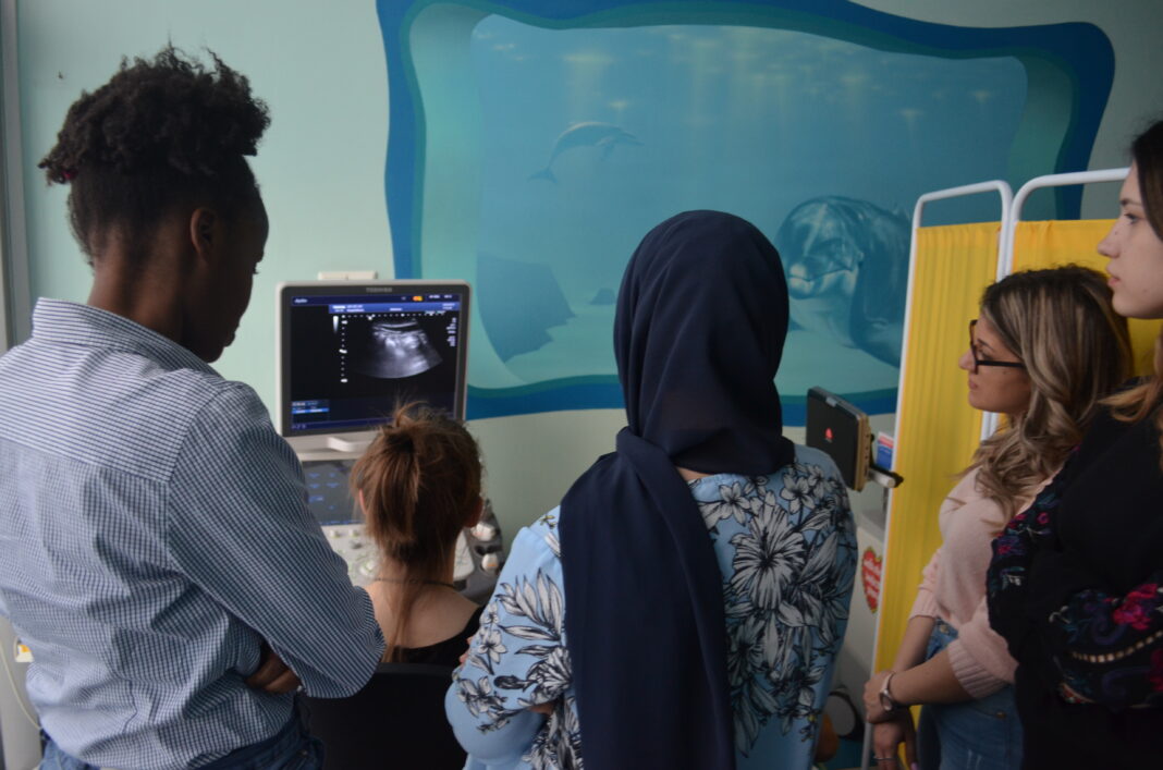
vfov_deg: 43.4
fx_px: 967
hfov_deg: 62.0
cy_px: 385
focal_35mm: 30
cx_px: 582
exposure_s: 1/30
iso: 800
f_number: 3.8
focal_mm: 20
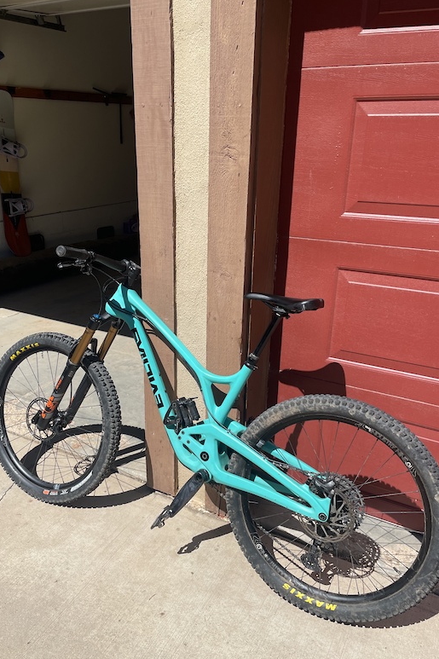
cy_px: 339
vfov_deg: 65.5
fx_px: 512
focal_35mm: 28
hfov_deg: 46.4
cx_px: 205
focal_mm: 4.2
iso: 32
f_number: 1.6
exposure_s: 1/3040
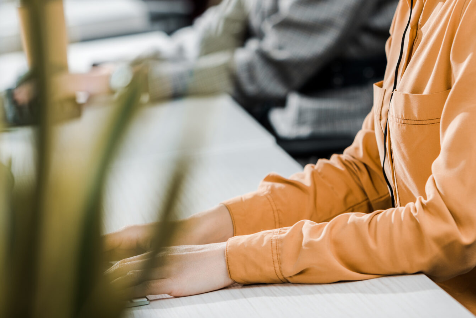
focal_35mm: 249
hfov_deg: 8.3
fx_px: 3293
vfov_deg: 5.5
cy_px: 19
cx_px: 338
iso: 50
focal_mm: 130
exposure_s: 1/200
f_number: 3.2
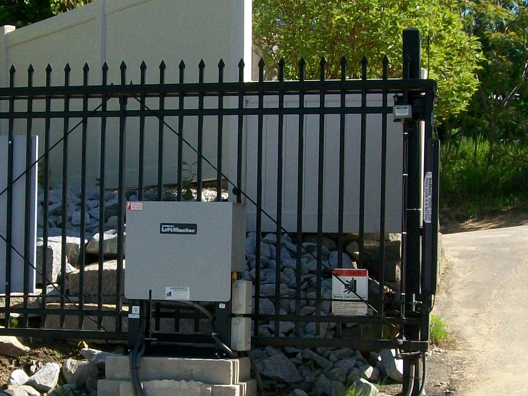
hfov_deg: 21.2
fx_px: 1403
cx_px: 139
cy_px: 227
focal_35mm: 92
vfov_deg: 16.1
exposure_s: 1/320
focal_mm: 6
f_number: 4.8
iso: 64
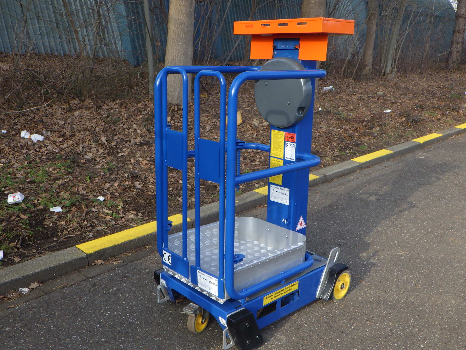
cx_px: 233
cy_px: 175
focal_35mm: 34
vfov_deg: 41.8
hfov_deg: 54.0
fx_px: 458
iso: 125
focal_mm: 6.1
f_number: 4.6
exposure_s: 1/200
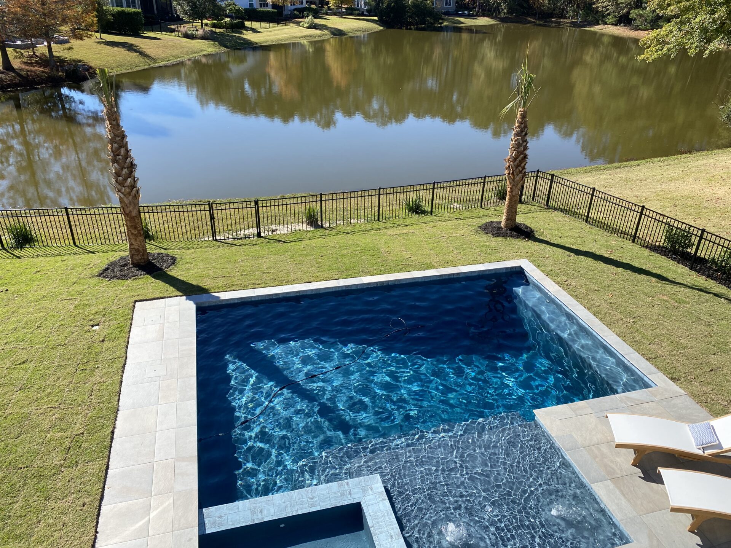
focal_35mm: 26
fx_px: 549
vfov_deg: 53.1
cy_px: 274
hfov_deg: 67.3
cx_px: 366
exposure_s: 1/1727
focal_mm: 4.25
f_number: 1.8
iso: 32
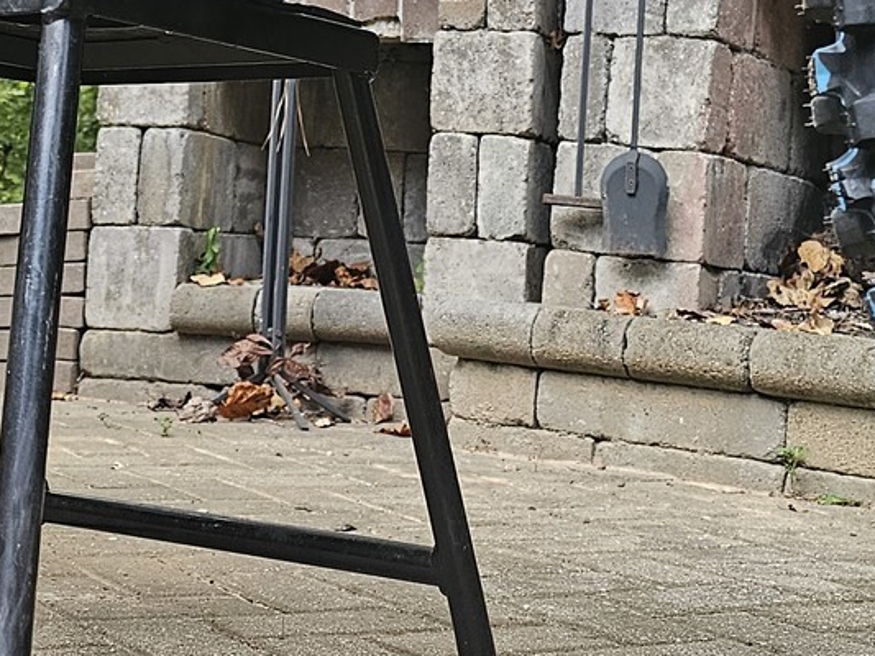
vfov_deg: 20.6
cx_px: 305
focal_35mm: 69
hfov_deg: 28.0
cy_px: -18
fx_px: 1745
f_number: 1.7
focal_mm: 6.3
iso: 250
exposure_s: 1/120
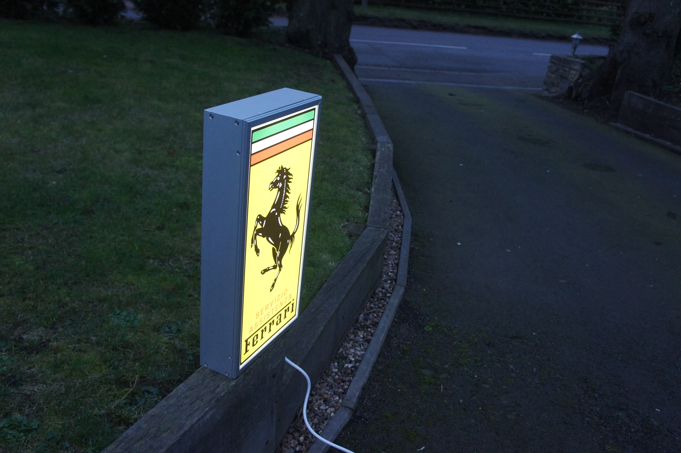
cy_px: 226
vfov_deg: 43.6
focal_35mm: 30
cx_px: 340
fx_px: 567
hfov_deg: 62.0
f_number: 4
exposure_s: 1/80
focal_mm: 20
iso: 1600
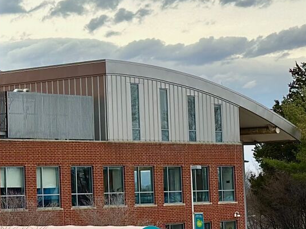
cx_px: -16
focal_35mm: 148
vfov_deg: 10.0
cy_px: 85
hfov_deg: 13.1
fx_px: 1308
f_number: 1.78
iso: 80
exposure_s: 1/1590
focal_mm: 6.86
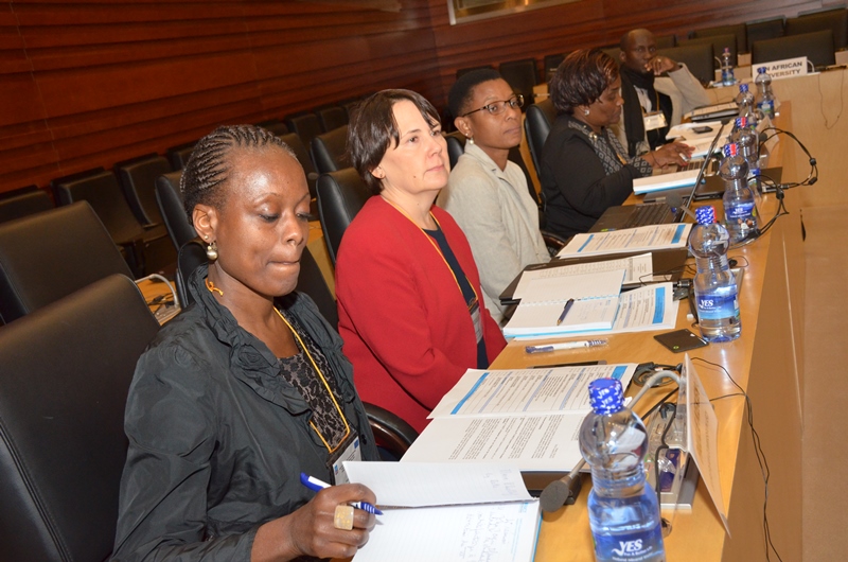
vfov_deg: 34.1
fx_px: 917
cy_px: 281
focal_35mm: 39
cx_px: 424
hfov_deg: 49.6
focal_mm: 26
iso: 1600
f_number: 5.6
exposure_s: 1/125
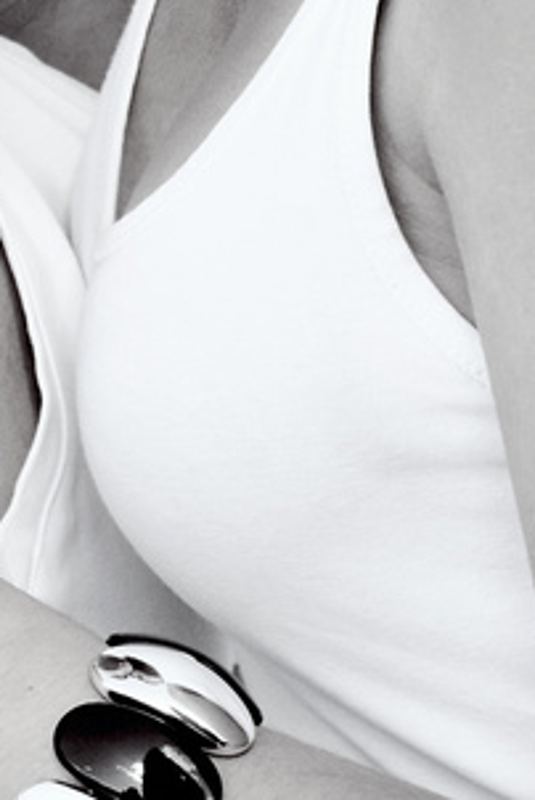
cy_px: -262
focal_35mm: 268
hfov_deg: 5.1
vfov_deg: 7.6
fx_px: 5960
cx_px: 113
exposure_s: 1/125
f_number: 10
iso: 200
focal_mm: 50
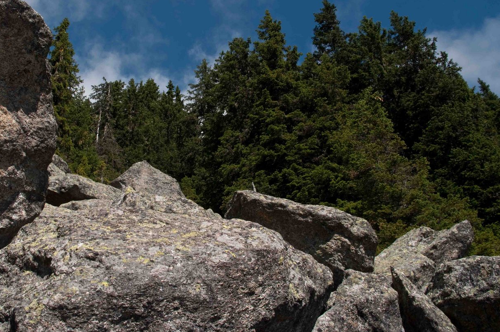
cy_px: 130
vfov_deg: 36.6
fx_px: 499
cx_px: 191
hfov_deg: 52.7
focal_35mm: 36
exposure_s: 1/125
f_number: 9.5
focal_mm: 18
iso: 100
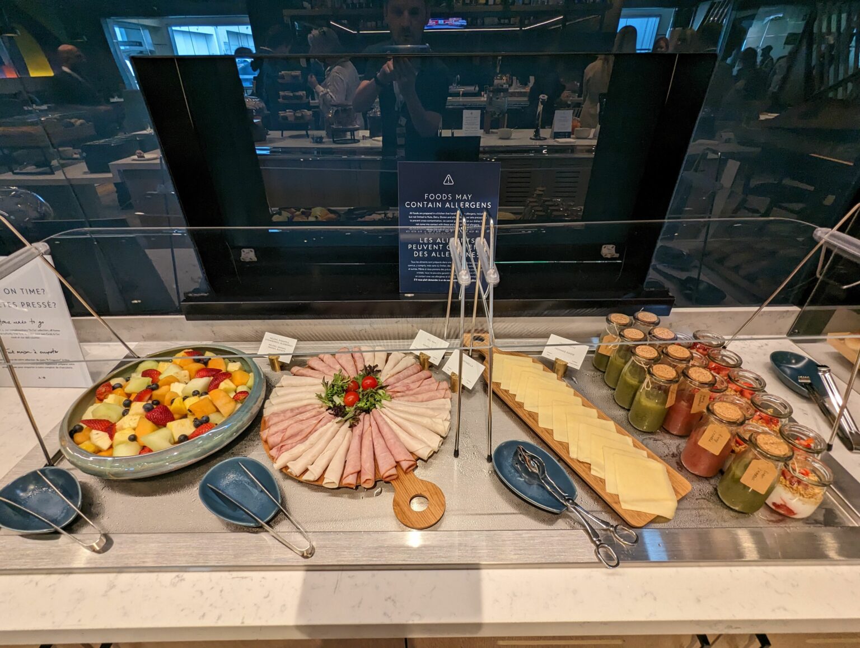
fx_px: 398
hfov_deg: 94.4
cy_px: 324
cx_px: 430
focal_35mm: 16
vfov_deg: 78.3
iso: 211
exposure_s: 1/40
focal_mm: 2.35
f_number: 2.2
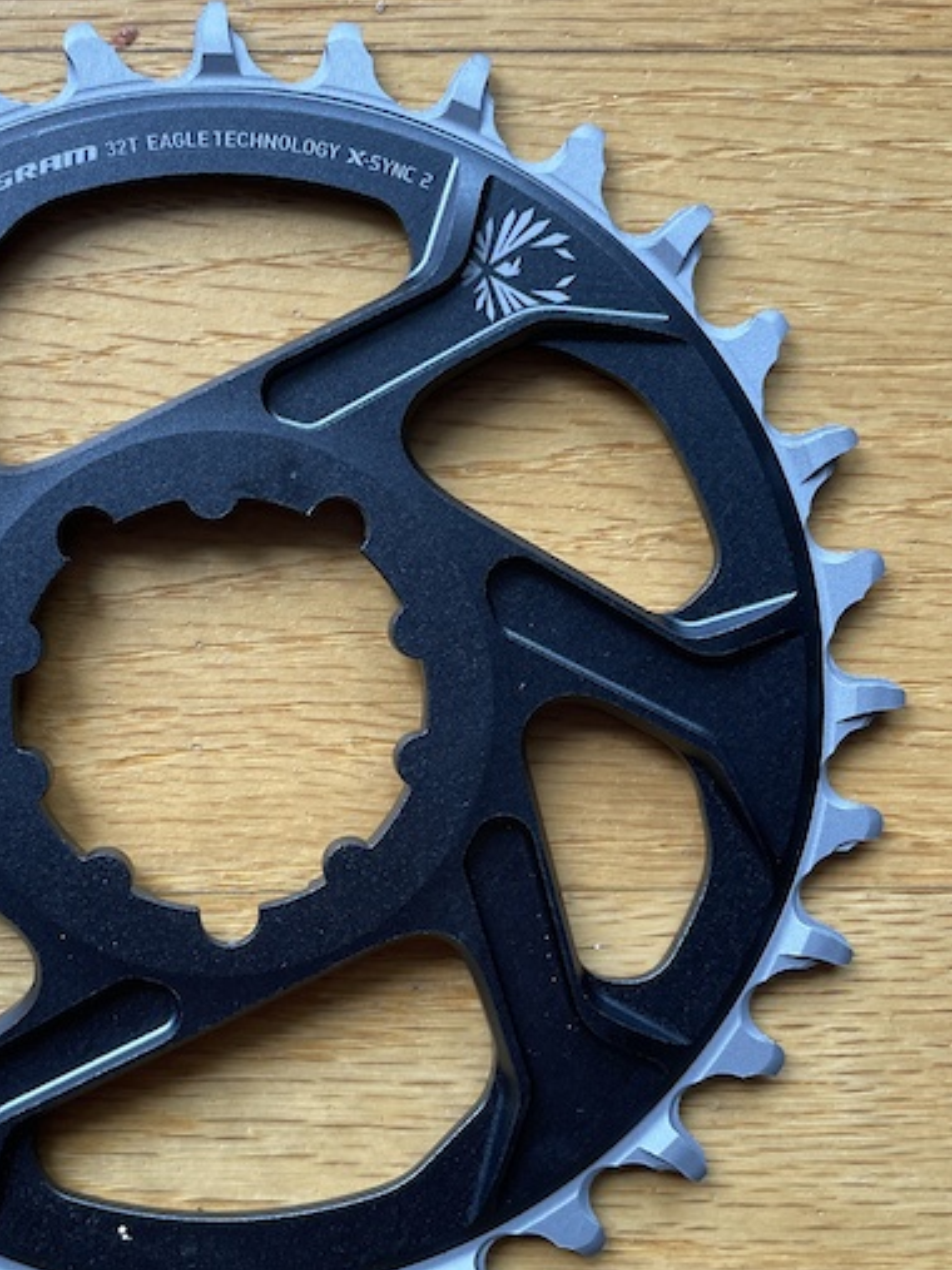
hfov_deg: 34.5
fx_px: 1504
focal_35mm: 41
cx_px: 253
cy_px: 679
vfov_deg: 45.8
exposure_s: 1/121
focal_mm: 4.2
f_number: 1.6
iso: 125
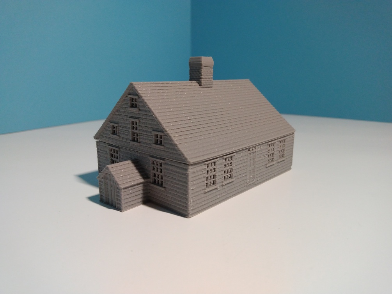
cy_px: 147
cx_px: 196
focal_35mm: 20
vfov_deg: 66.0
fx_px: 227
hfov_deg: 81.7
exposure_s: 1/30
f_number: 2
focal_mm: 3.54
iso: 233
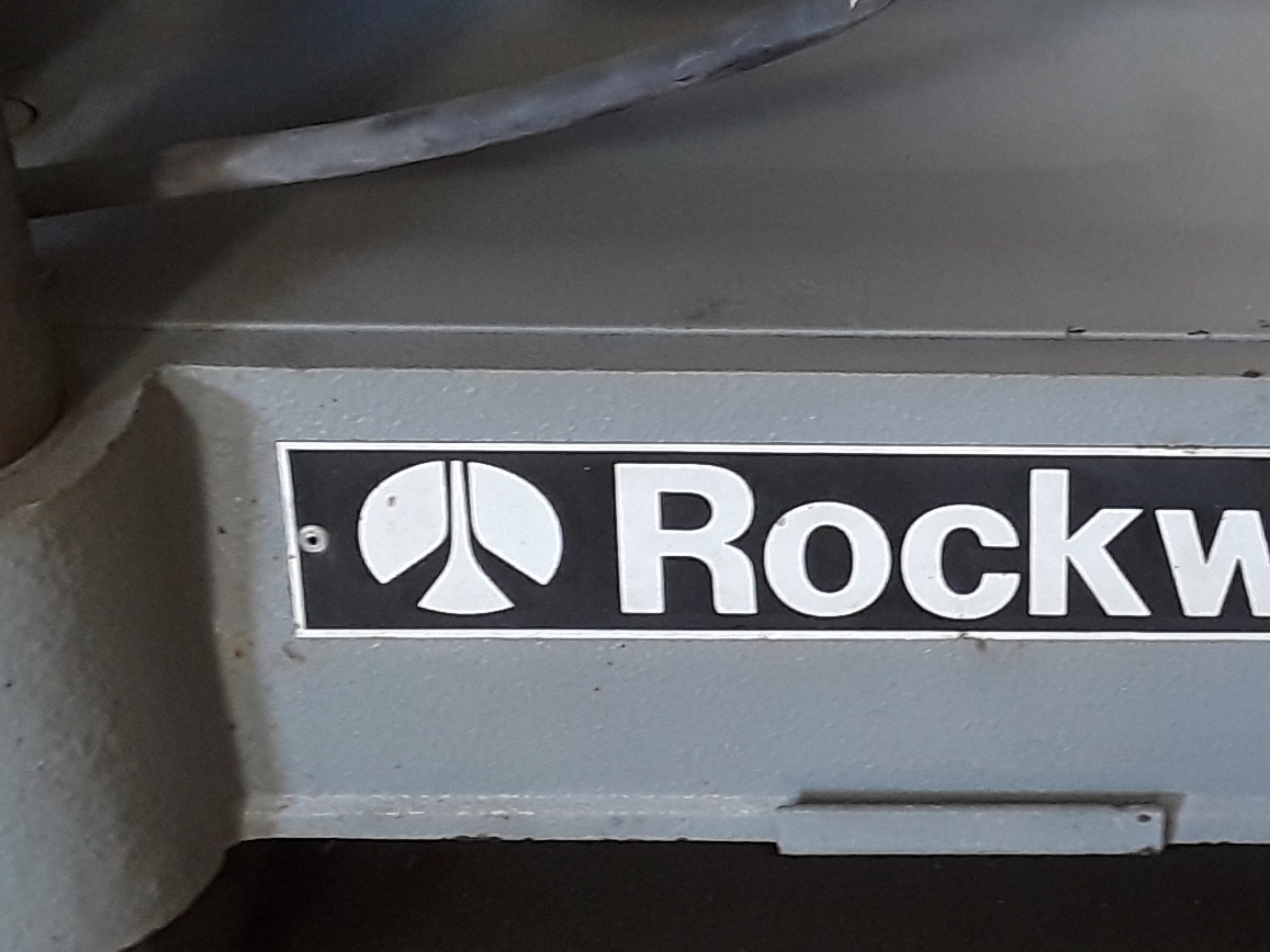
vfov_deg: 18.6
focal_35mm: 79
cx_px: 1044
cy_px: 265
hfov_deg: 24.3
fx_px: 2899
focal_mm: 2.9
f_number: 1.9
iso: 125
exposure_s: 1/30
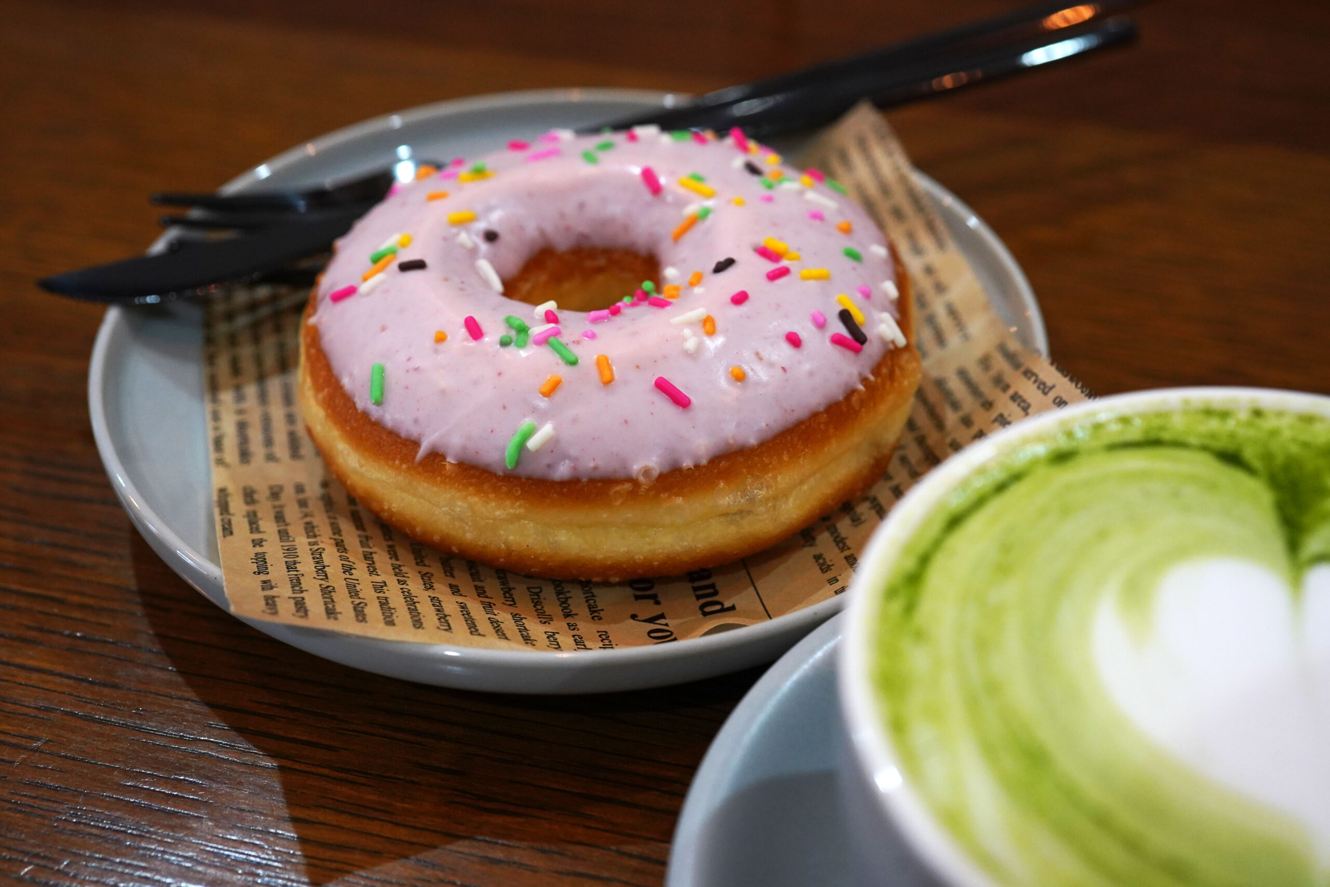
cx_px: 665
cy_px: 444
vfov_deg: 27.0
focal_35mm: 50
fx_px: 1847
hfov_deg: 39.6
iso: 2500
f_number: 5
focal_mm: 50
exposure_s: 1/125
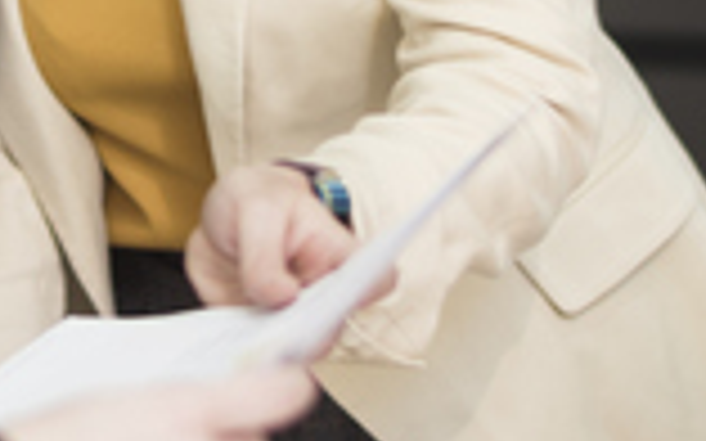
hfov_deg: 7.6
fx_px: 5251
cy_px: -250
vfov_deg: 4.8
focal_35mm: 273
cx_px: -252
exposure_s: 1/250
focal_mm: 58
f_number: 1.6
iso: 250
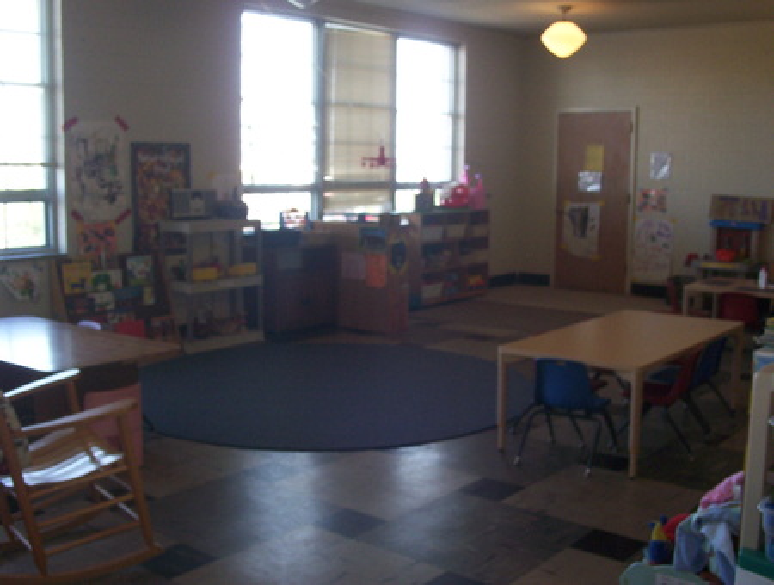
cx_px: 387
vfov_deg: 37.0
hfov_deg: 47.7
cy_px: 292
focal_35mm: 39
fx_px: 874
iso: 140
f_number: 4.5
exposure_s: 1/30
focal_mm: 6
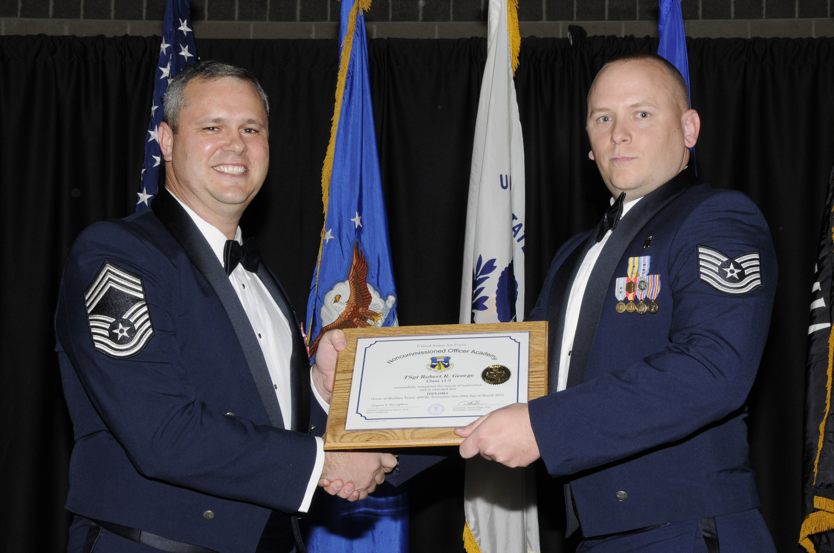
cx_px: 417
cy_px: 276
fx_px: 1249
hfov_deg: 36.9
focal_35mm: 54
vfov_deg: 25.0
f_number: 14
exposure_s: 1/60
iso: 320
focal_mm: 36
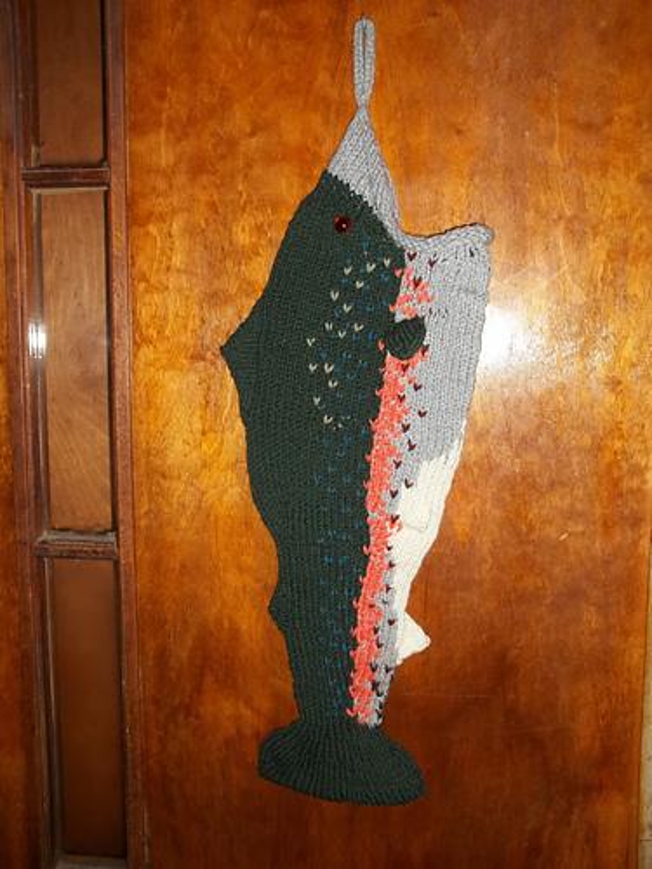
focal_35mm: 33
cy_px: 434
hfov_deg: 42.9
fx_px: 829
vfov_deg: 55.4
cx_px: 326
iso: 64
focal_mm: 5.9
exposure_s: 1/30
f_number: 3.3
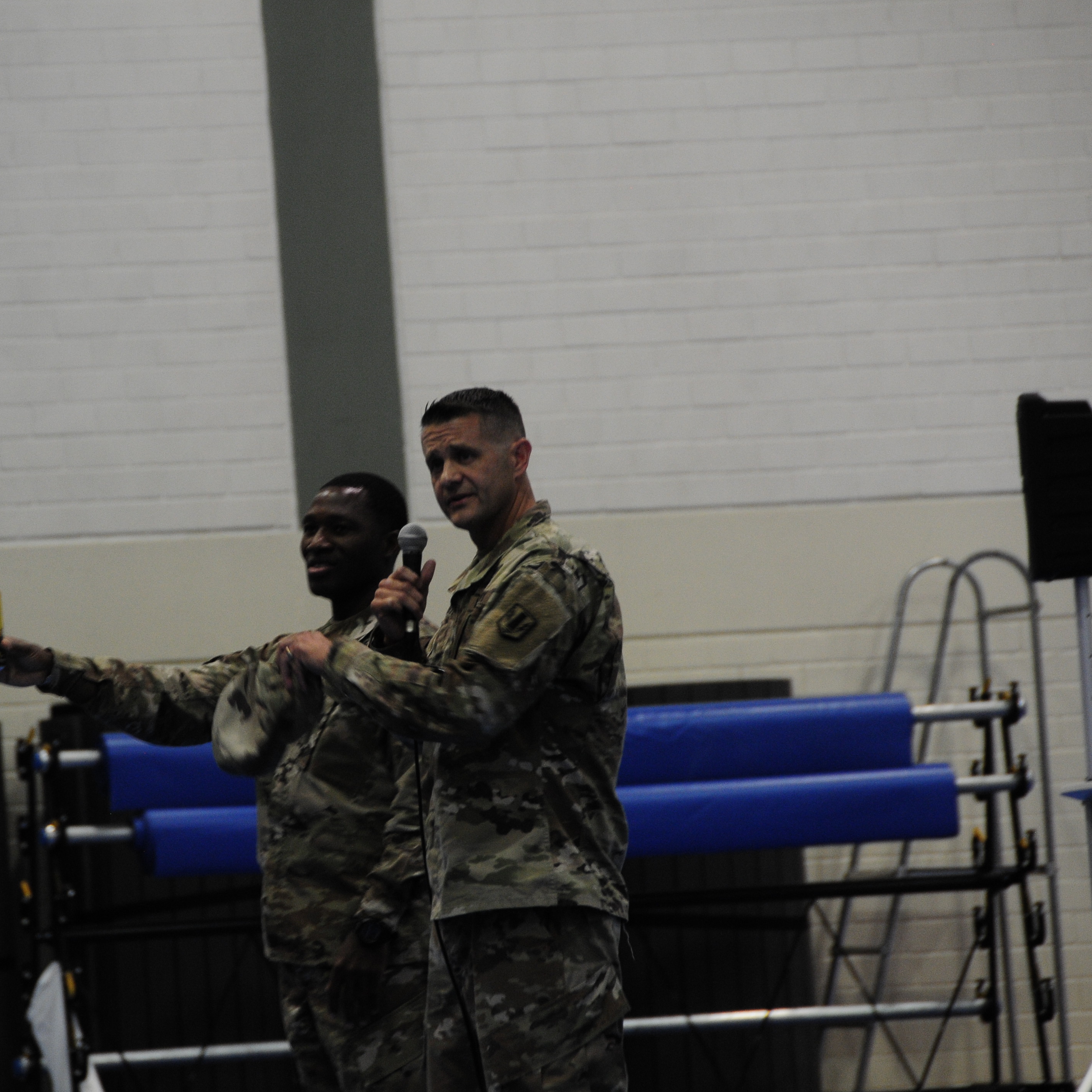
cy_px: 546
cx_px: 347
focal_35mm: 288
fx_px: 10279
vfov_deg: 6.1
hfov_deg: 6.1
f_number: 5.6
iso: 800
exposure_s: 1/50
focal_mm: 150
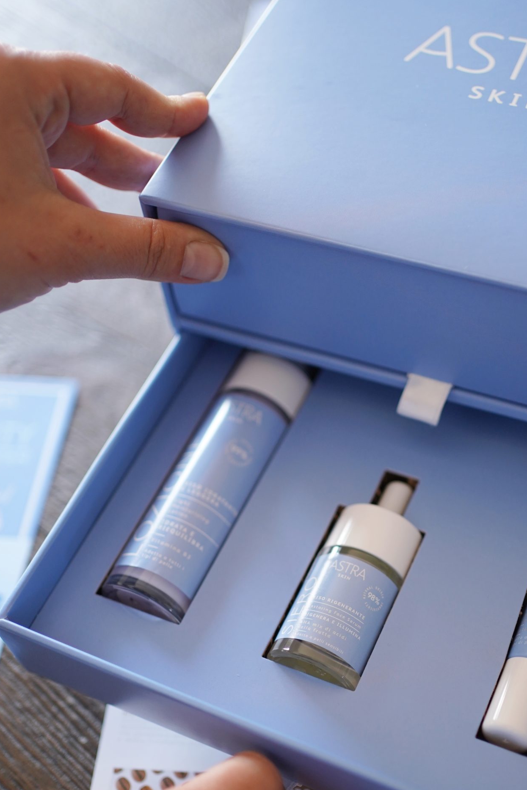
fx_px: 1054
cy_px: 513
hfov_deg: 28.0
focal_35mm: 48
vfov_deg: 40.7
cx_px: 329
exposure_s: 1/400
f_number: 1.8
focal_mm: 35
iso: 500
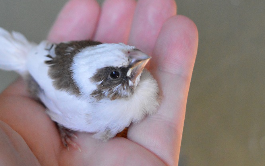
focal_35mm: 69
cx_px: 74
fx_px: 498
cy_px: 65
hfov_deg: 29.5
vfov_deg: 18.9
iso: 3200
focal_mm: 25
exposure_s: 1/250
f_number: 4
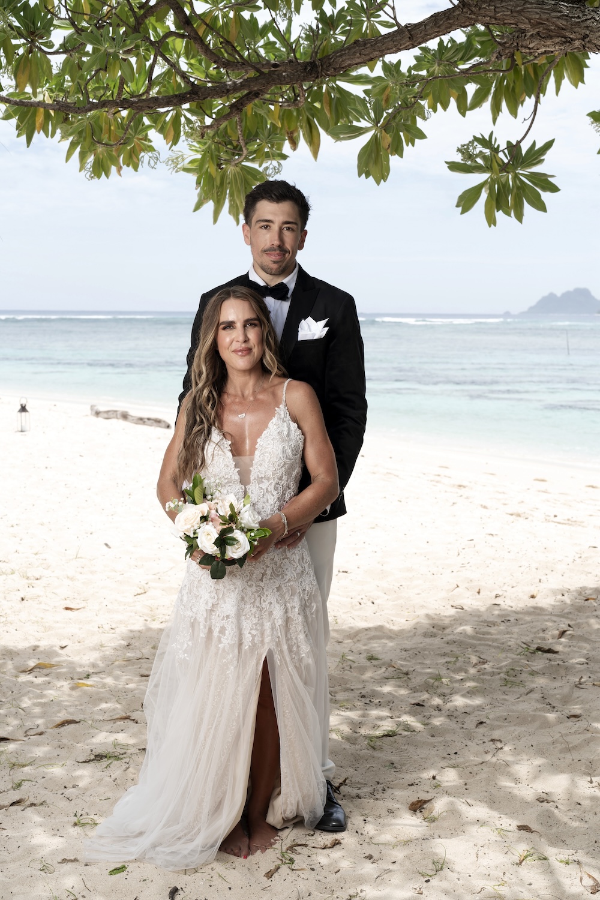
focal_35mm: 50
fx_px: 1250
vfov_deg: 39.6
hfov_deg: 27.0
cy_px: 450
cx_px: 300
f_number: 7.1
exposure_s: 1/160
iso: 50
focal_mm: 50
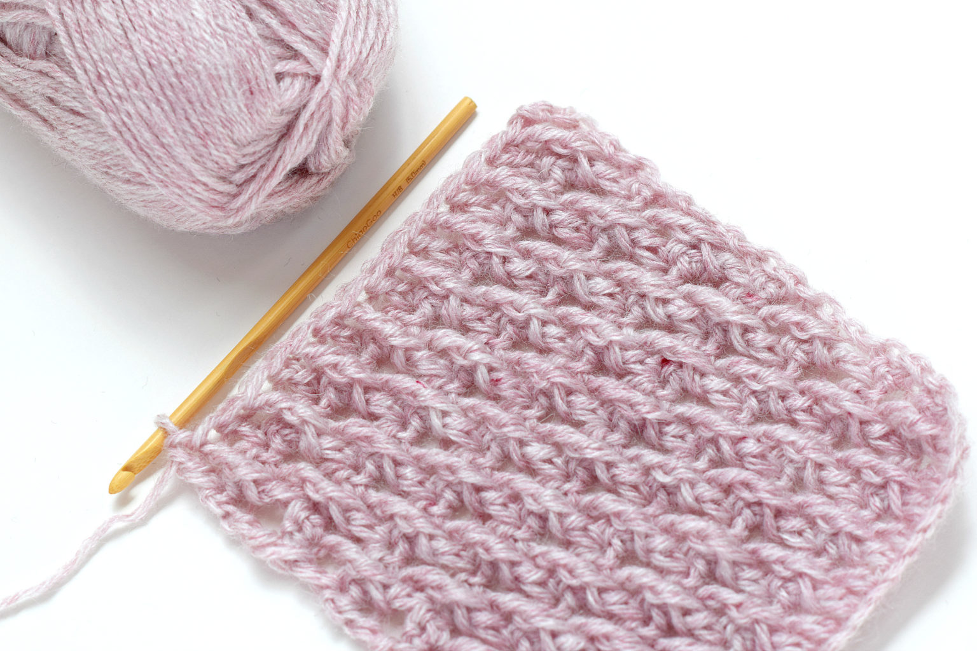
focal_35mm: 128
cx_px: 488
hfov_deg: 16.1
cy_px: 326
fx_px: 3460
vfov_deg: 10.8
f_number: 5.6
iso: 400
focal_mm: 85
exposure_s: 1/500
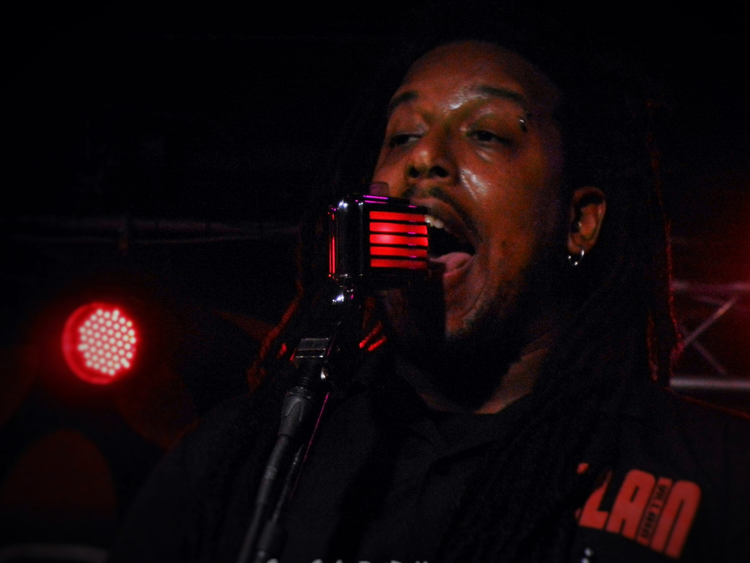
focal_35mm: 142
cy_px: 294
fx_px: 3077
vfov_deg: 10.4
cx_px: 392
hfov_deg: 13.9
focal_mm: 24
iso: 800
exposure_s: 1/60
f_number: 4.6
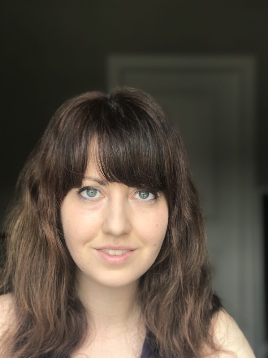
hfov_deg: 24.8
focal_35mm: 59
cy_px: 182
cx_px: 134
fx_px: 609
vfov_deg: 32.7
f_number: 2.8
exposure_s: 1/60
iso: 40
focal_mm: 6.6
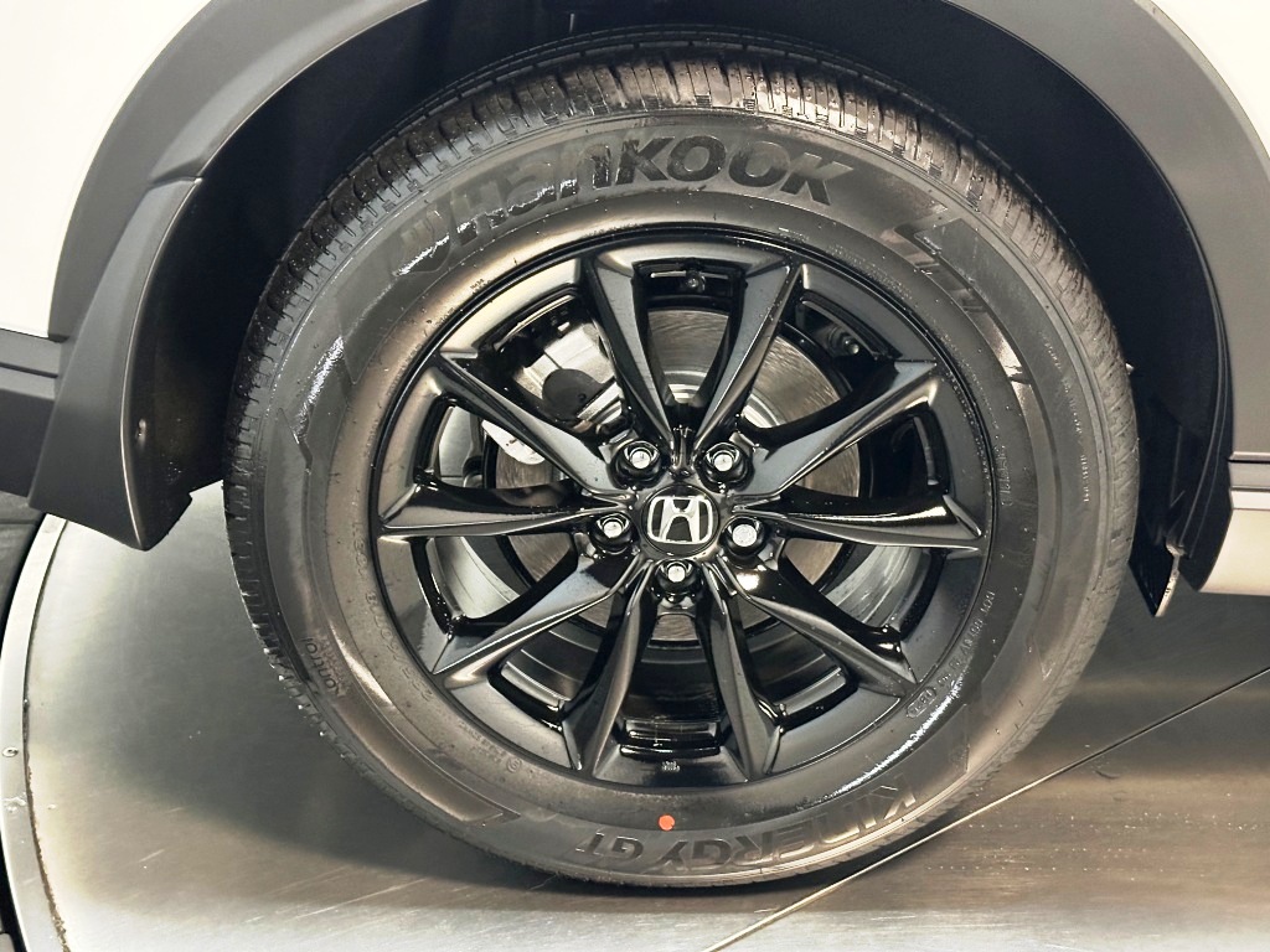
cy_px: 476
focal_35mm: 48
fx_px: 1761
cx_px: 635
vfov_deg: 30.3
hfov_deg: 39.7
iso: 640
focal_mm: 6.86
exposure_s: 1/24
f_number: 1.78
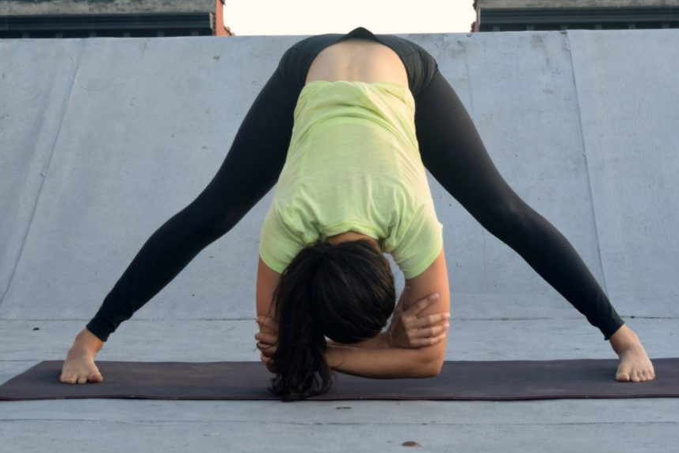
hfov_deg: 35.2
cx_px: 373
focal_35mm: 57
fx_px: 1069
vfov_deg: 23.8
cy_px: 145
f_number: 4
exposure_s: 1/160
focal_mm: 27
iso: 400
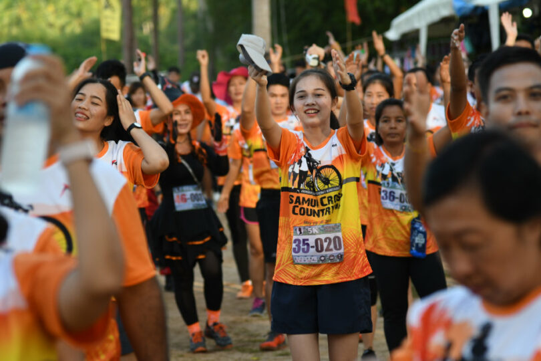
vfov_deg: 7.6
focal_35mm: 180
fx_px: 2705
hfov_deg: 11.4
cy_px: 180
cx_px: 270
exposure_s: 1/400
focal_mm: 120
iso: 400
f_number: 4
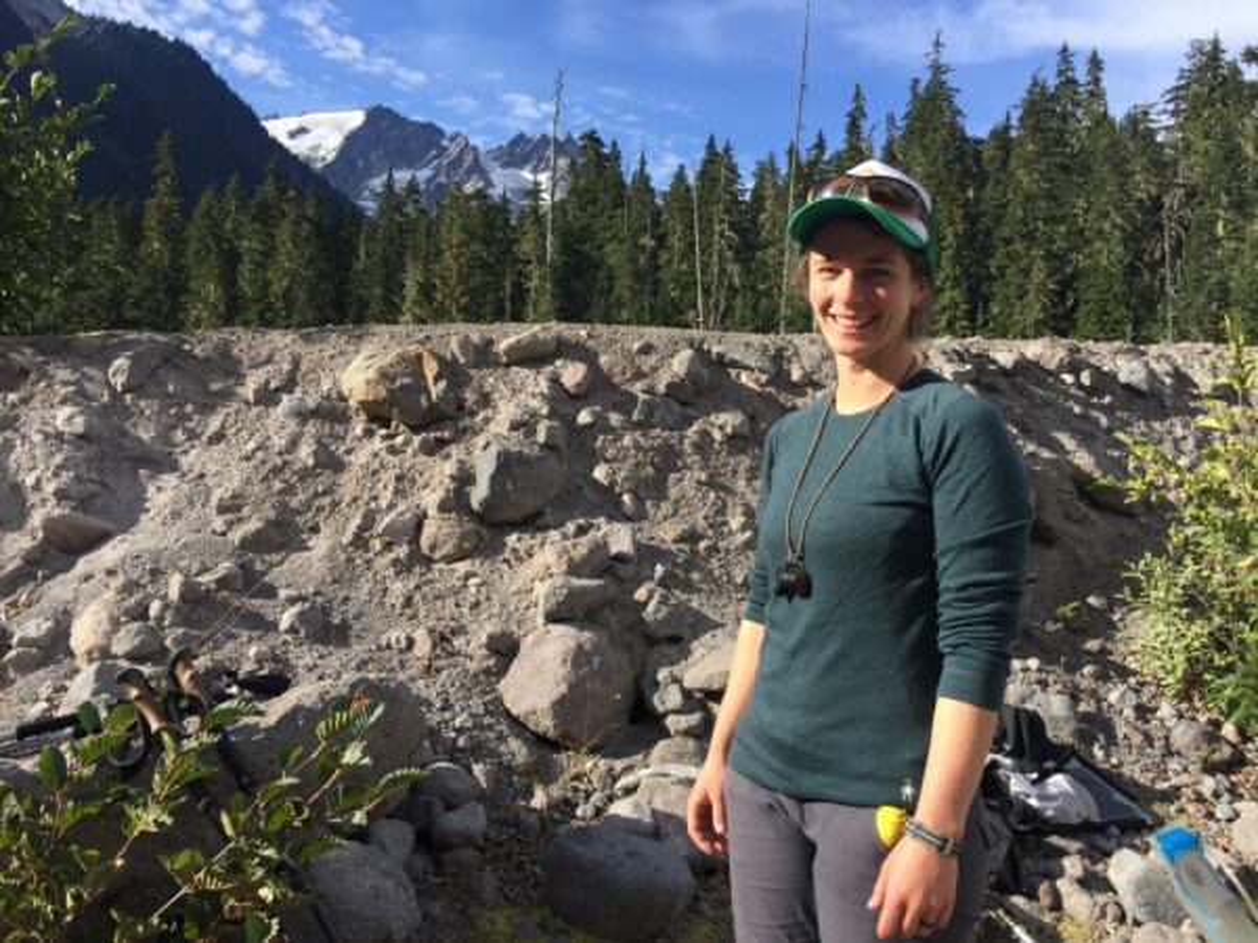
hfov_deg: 61.7
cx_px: 629
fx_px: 1054
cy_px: 472
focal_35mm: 29
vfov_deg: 48.2
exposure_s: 1/1163
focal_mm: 4.15
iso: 32
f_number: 2.2
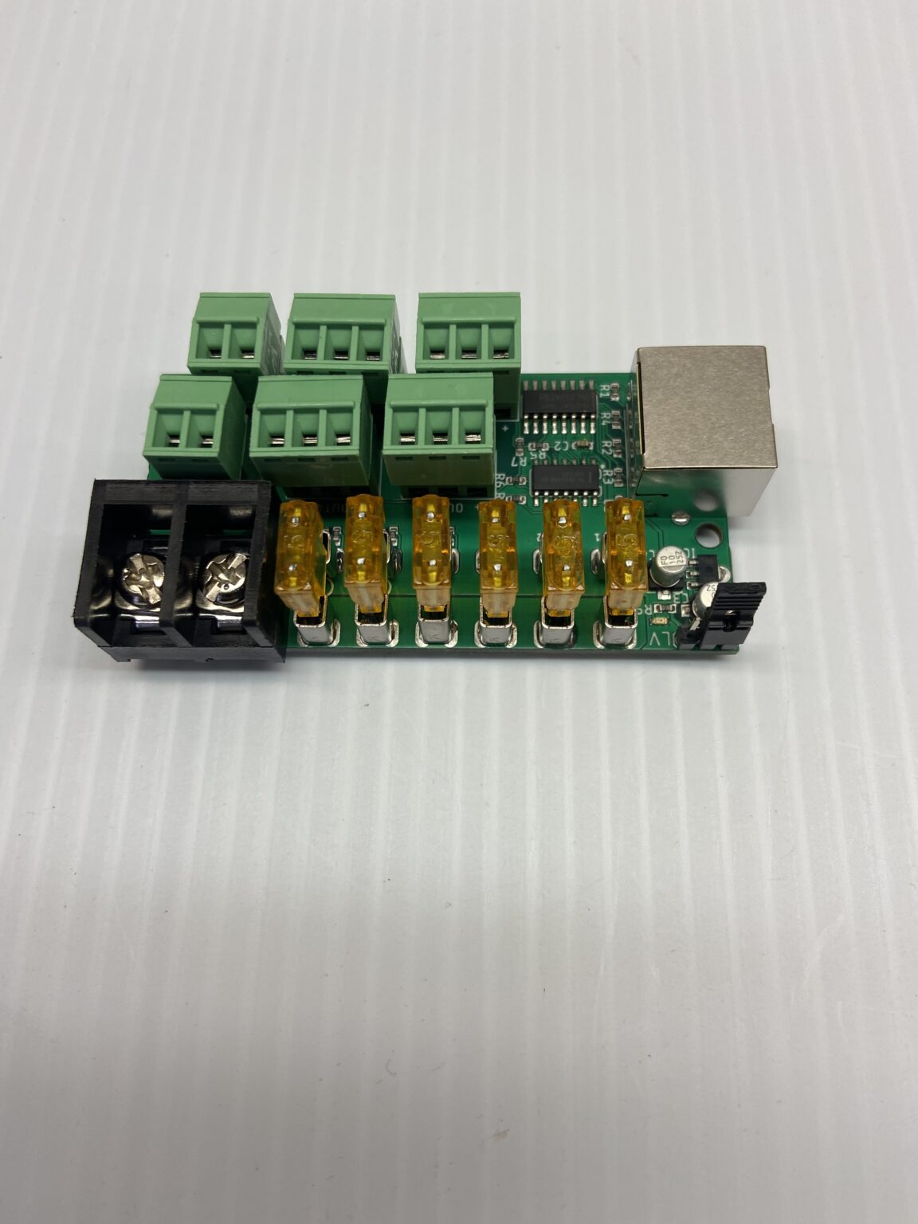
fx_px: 919
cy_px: 612
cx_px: 459
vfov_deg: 67.3
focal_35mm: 26
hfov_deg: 53.1
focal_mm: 4.25
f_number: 1.8
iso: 50
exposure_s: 1/120
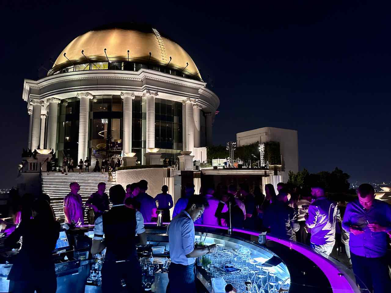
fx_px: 271
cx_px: 196
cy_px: 146
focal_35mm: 24
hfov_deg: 71.6
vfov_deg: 56.8
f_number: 1.78
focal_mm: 6.86
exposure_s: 1/33
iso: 800
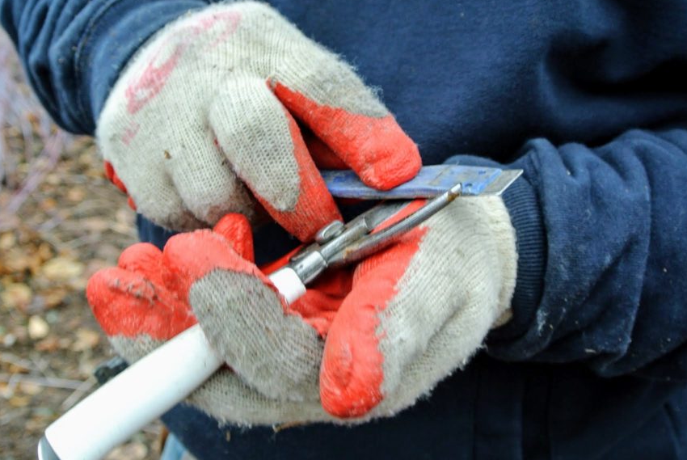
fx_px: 898
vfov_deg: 28.7
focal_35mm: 47
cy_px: 207
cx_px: 307
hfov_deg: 41.8
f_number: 4
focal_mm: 14.5
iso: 200
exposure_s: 1/80
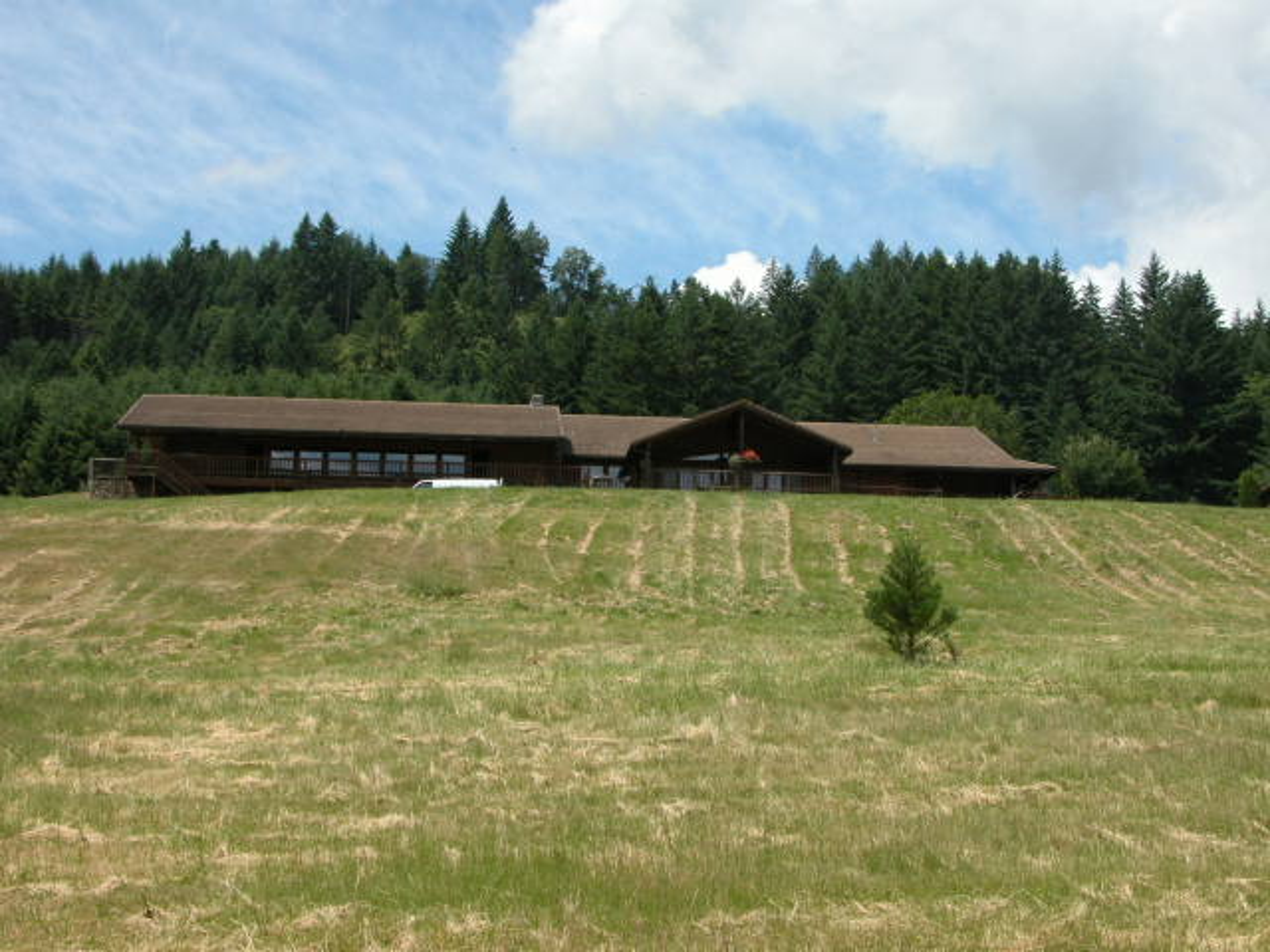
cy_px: 476
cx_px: 635
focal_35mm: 58
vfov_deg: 25.2
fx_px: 2128
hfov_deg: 33.2
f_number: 6.3
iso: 100
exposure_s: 1/399
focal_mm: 14.7
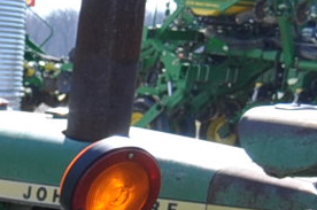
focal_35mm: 280
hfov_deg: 6.6
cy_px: 692
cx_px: -666
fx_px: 2461
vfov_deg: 4.6
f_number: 7.1
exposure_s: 1/200
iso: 200
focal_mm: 24
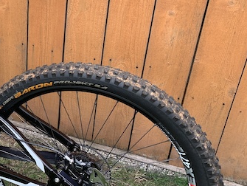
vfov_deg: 23.7
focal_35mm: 62
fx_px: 443
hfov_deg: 28.0
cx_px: -35
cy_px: 100
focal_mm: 4.25
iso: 25
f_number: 1.8
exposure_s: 1/122
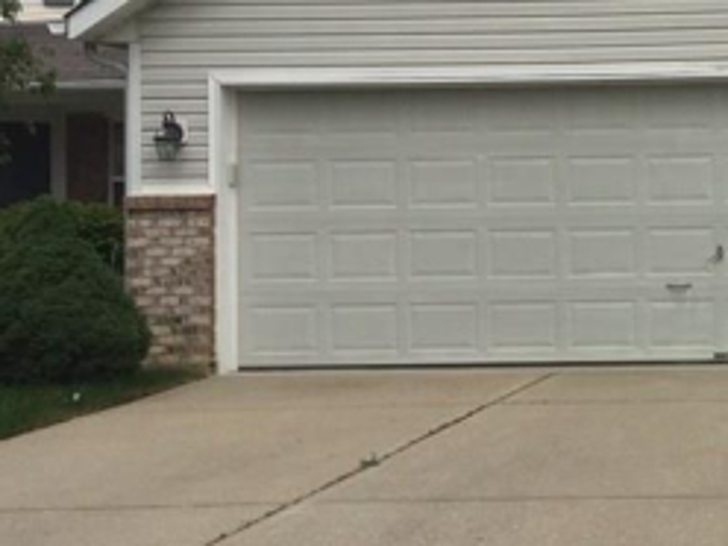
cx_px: 947
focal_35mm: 78
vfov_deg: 18.8
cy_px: 182
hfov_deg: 22.4
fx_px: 1640
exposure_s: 1/2024
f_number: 2.2
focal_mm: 4.15
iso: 25
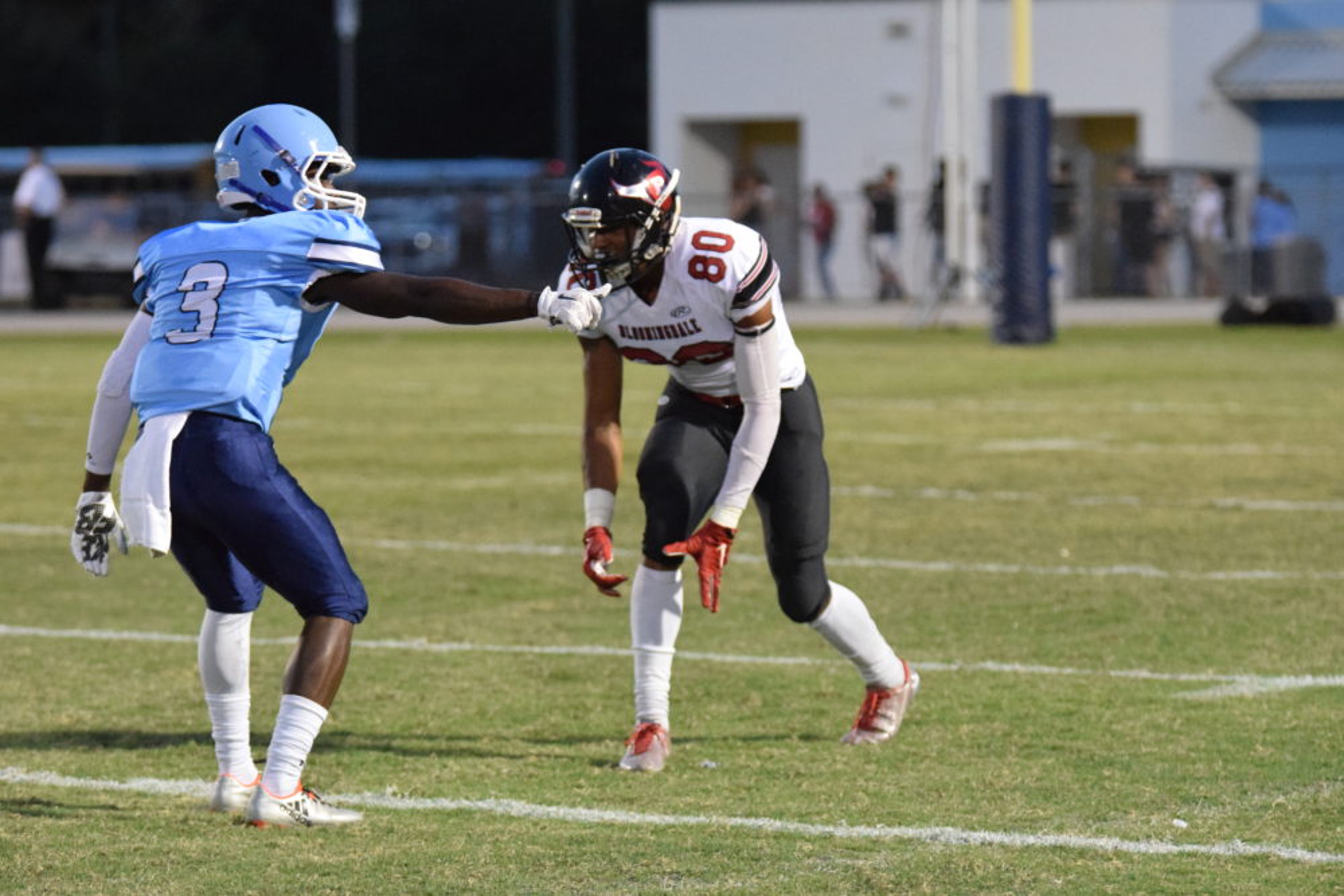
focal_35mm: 210
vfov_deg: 6.5
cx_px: 672
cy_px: 448
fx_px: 7841
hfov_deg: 9.8
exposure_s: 1/1000
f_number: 3.2
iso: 6400
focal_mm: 140
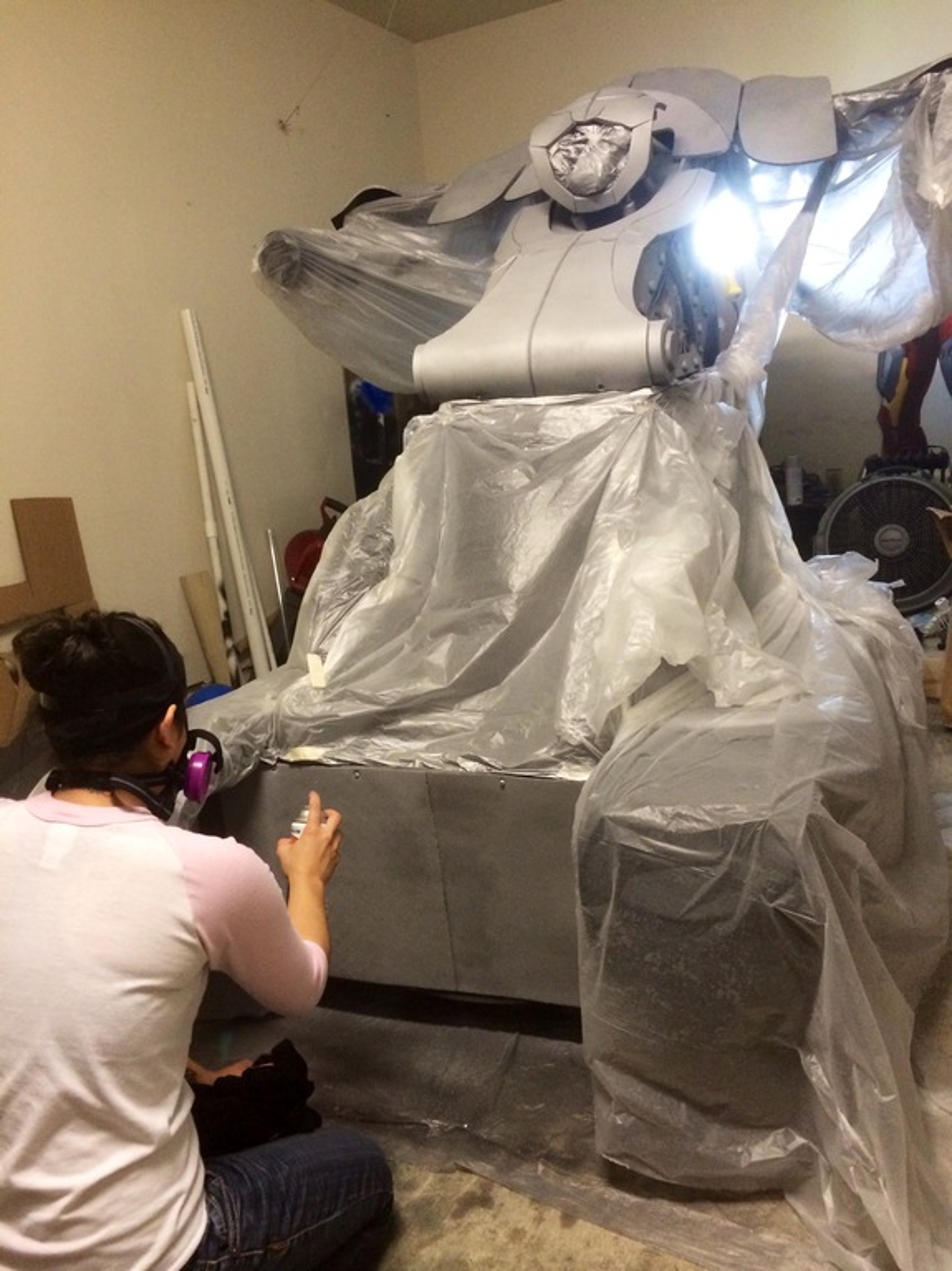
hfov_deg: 46.8
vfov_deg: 60.0
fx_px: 1100
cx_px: 476
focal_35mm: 30
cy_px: 636
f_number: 2.2
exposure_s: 1/24
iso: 320
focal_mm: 4.12
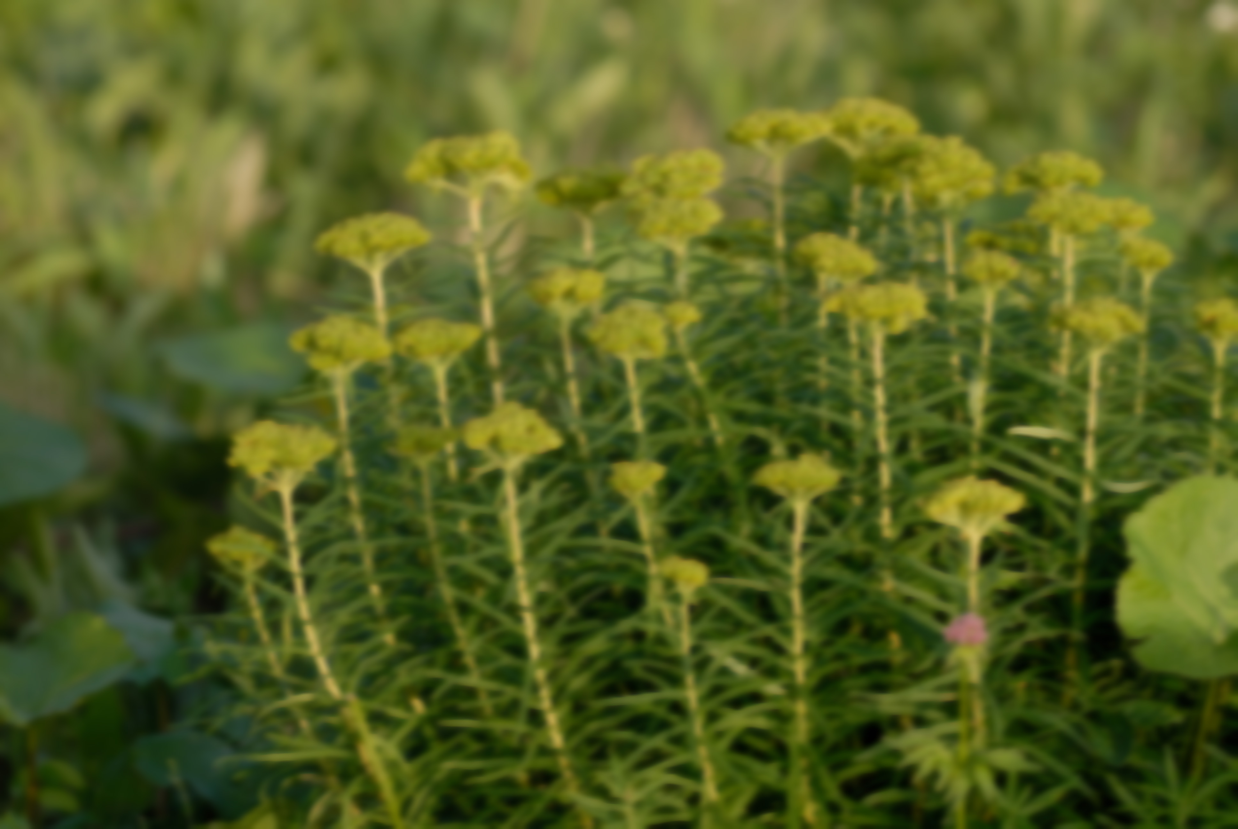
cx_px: 619
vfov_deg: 6.1
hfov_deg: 9.1
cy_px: 414
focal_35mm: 225
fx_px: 7747
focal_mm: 150
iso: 100
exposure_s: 1/125
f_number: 4.5
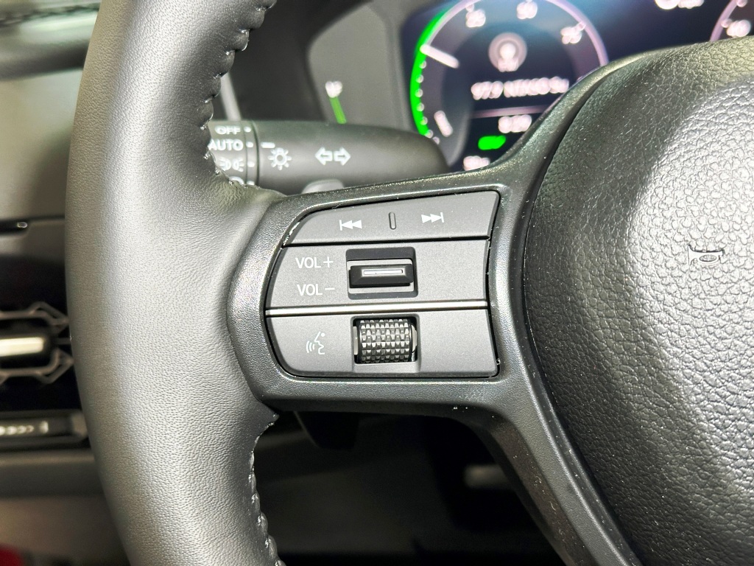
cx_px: 377
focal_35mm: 48
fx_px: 1046
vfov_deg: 30.3
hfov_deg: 39.7
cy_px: 283
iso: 320
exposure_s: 1/40
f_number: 1.78
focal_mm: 6.86
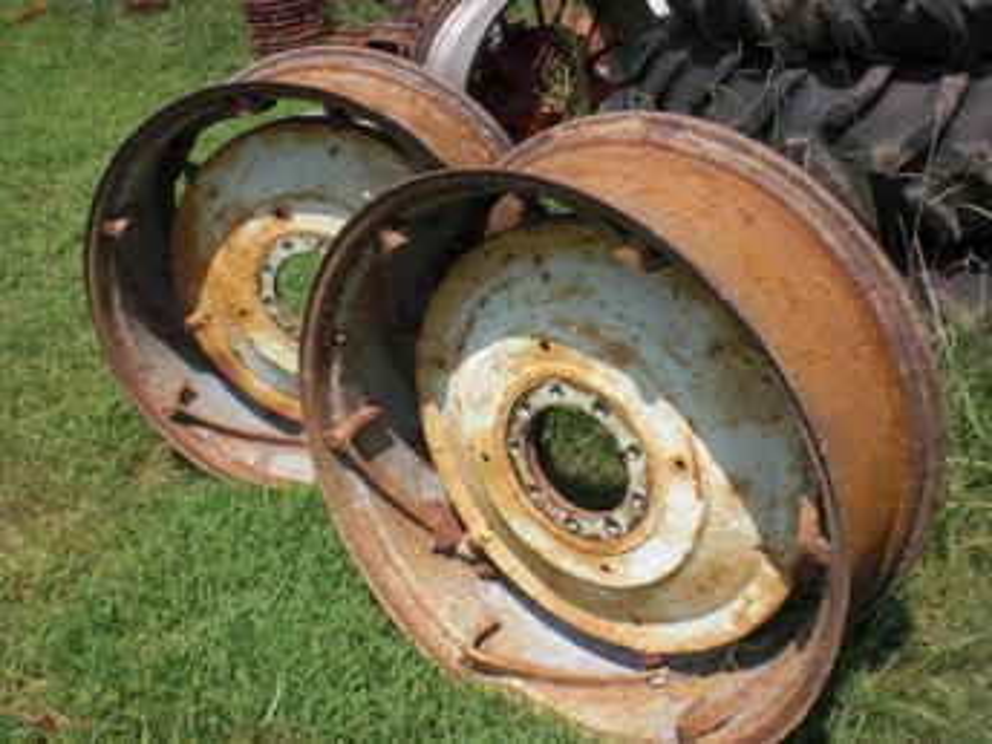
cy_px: 372
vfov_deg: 37.7
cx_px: 496
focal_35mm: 38
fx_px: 1089
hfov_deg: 49.0
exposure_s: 1/320
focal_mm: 6.3
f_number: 5.6
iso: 64
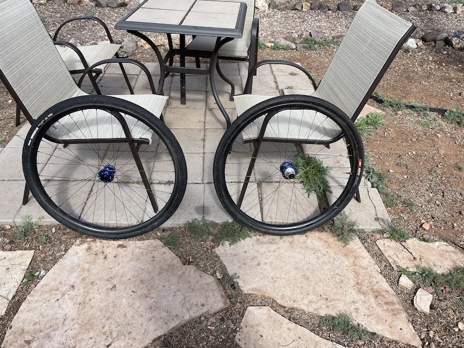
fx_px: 349
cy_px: 174
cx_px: 232
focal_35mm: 26
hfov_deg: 67.3
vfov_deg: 53.1
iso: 32
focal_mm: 4.2
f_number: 1.6
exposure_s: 1/1350
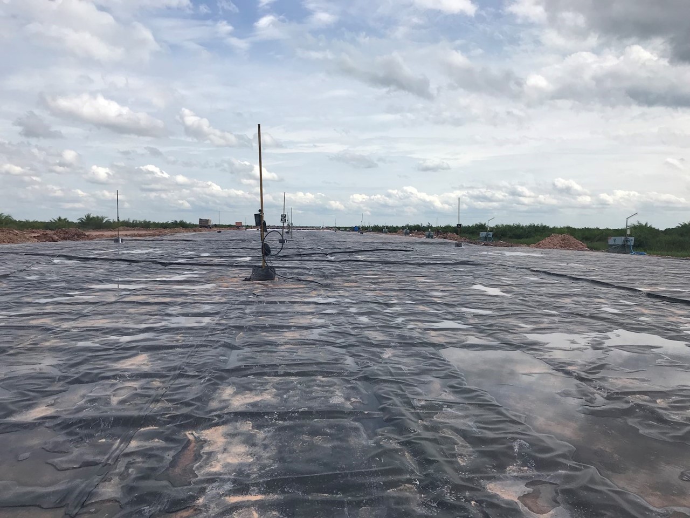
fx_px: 558
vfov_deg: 49.7
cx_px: 345
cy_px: 259
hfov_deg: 63.4
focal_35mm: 28
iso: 20
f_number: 1.8
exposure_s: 1/4808
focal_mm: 3.99
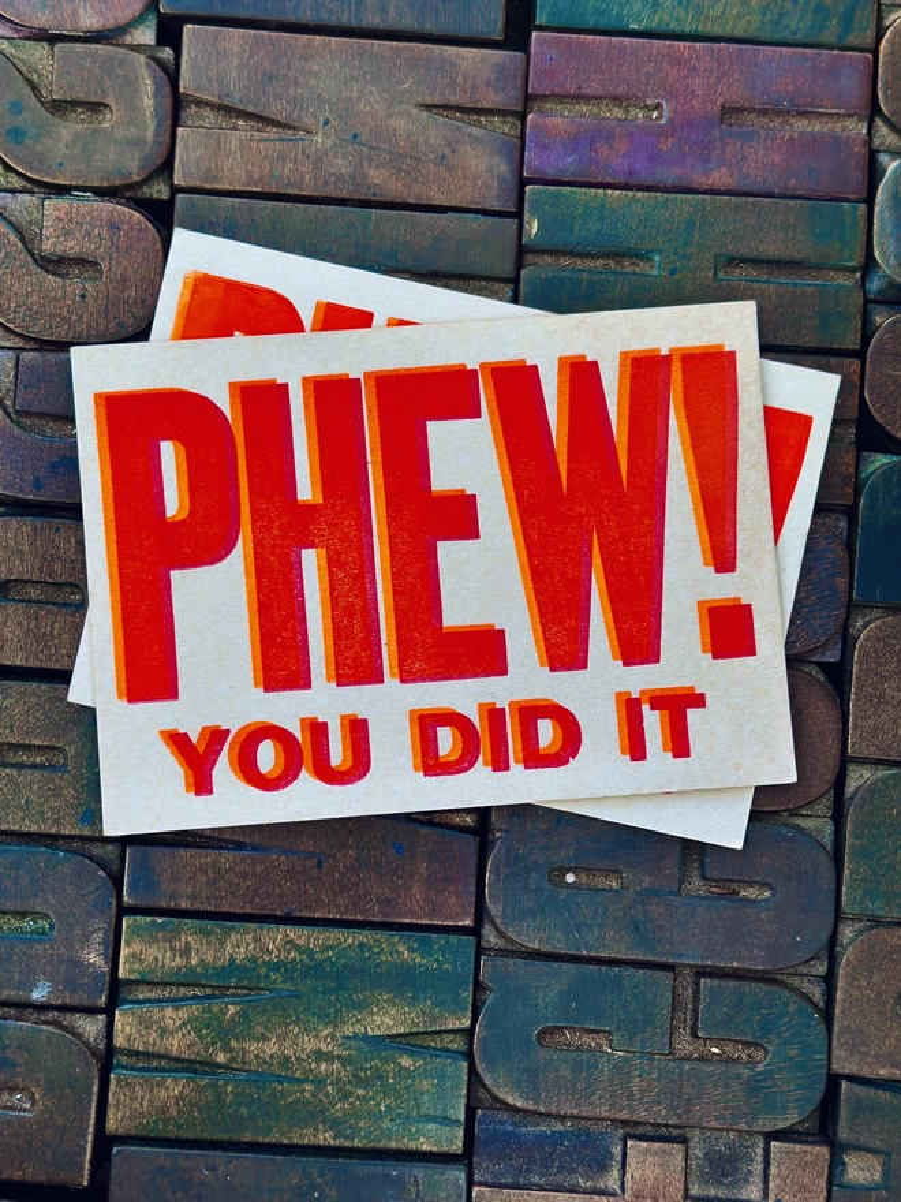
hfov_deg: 30.3
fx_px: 1666
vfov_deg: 39.7
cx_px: 450
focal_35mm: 48
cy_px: 601
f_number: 1.78
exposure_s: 1/935
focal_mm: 6.86
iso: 80
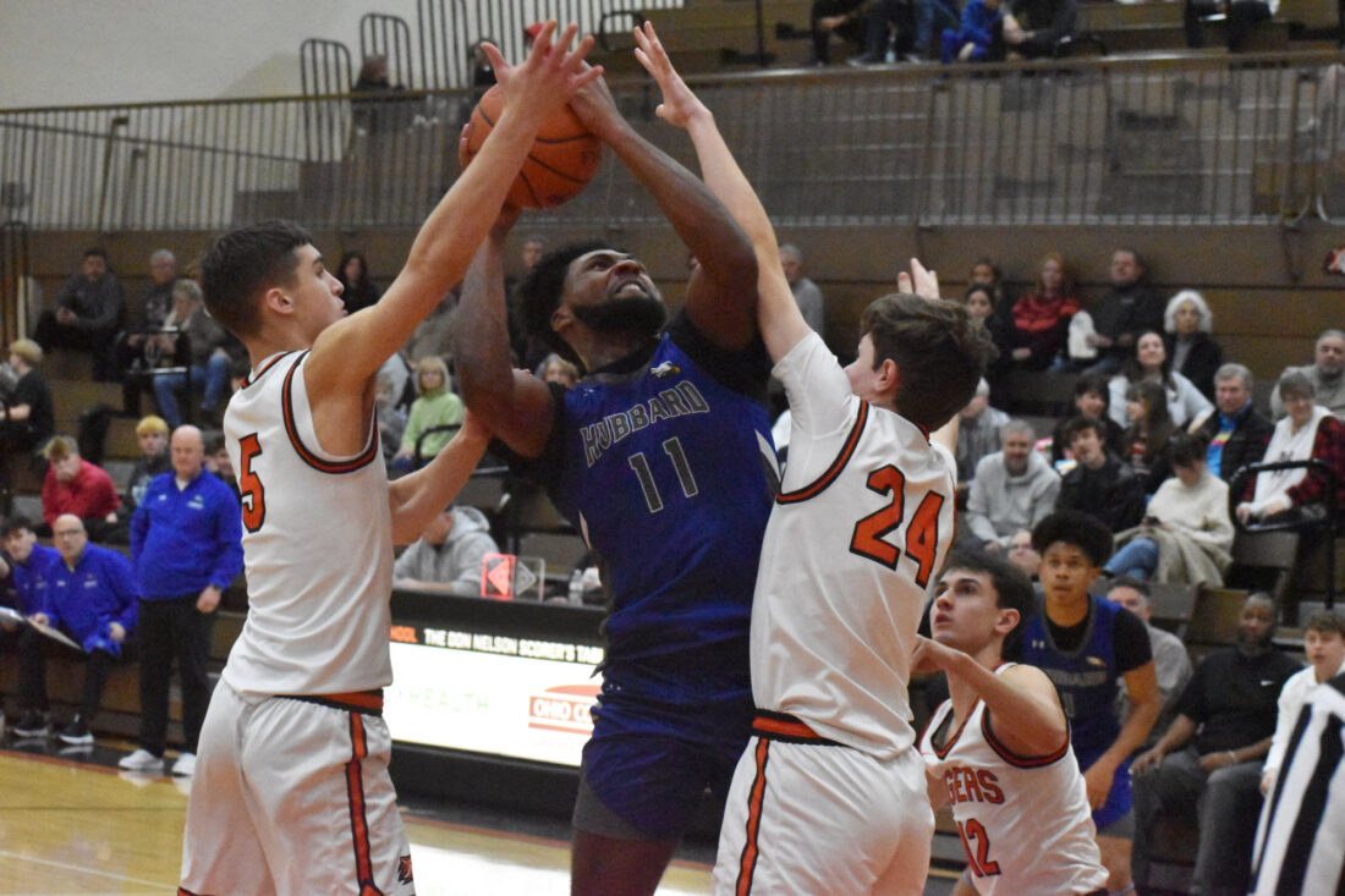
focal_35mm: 108
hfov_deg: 18.9
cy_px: 448
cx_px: 672
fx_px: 4034
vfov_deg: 12.7
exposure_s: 1/640
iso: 12800
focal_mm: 72
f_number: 6.3
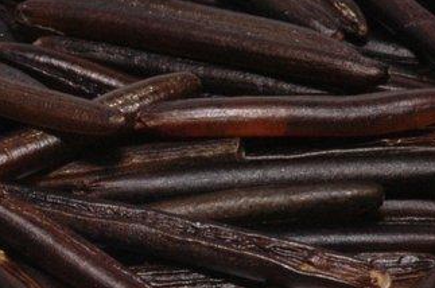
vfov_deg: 2.5
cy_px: 268
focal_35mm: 557
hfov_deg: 3.7
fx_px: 6717
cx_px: 84
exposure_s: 1/60
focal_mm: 150
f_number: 22
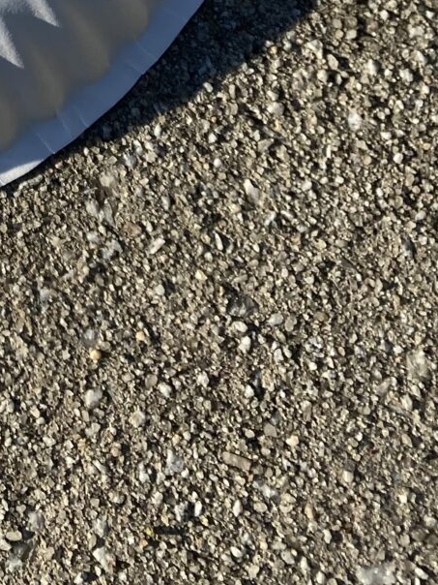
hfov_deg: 14.2
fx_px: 1603
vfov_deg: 18.3
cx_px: -285
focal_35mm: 95
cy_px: -301
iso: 20
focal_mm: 3.99
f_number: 1.8
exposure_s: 1/2208
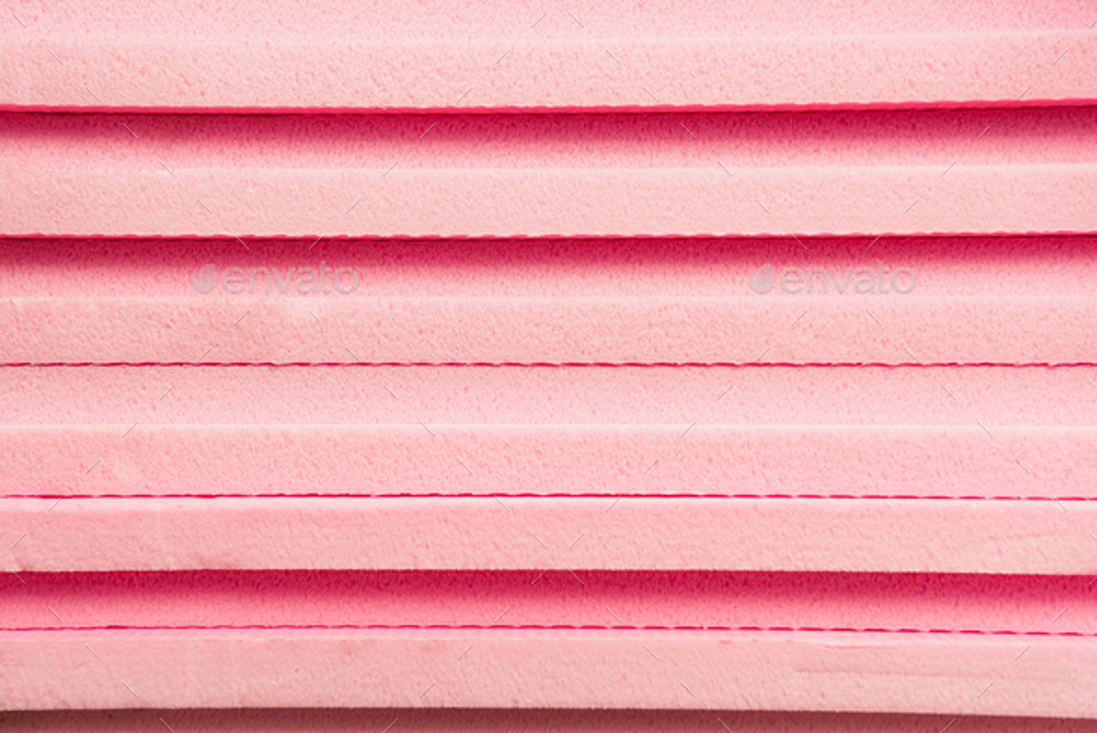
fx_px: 1524
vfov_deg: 27.0
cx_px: 548
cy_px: 366
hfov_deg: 39.6
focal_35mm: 50
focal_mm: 50
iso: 250
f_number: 5
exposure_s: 1/200
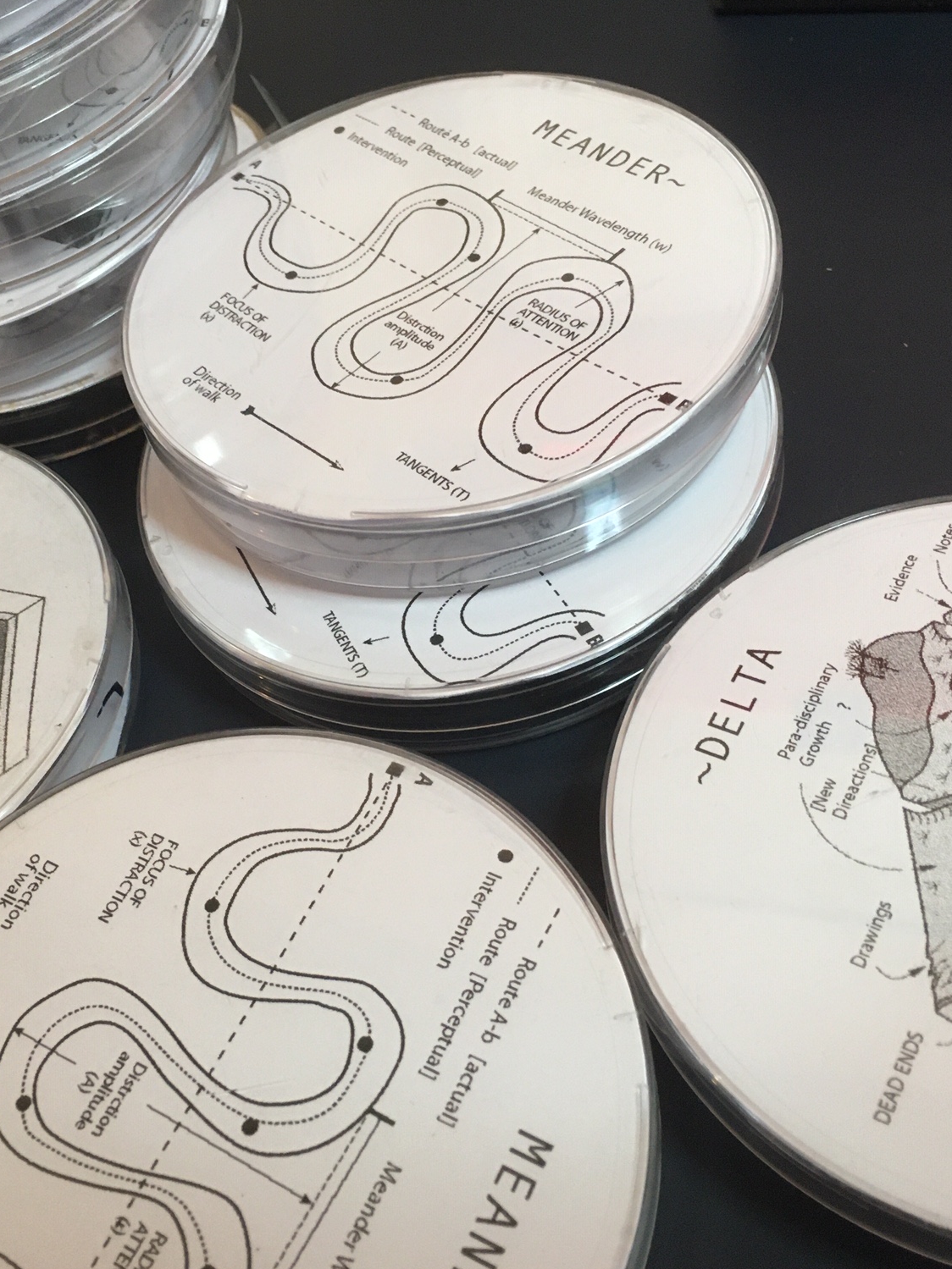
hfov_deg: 36.6
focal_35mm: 39
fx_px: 1430
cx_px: 371
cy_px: 634
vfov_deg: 47.9
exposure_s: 1/33
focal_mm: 4.15
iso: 160
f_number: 2.2
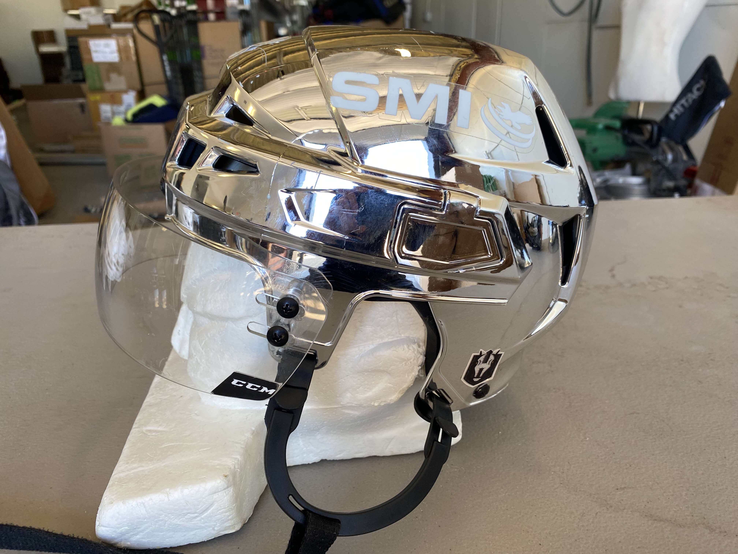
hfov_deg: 67.3
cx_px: 369
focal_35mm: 26
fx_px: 554
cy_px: 277
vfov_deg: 53.1
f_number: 1.8
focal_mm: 4.25
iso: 64
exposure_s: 1/120
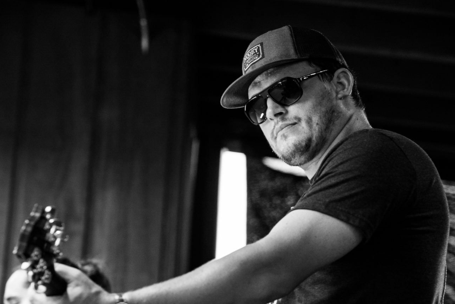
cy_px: 224
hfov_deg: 15.2
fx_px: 1707
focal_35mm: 135
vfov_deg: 10.2
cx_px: 160
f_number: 2.8
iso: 640
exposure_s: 1/125
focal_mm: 85
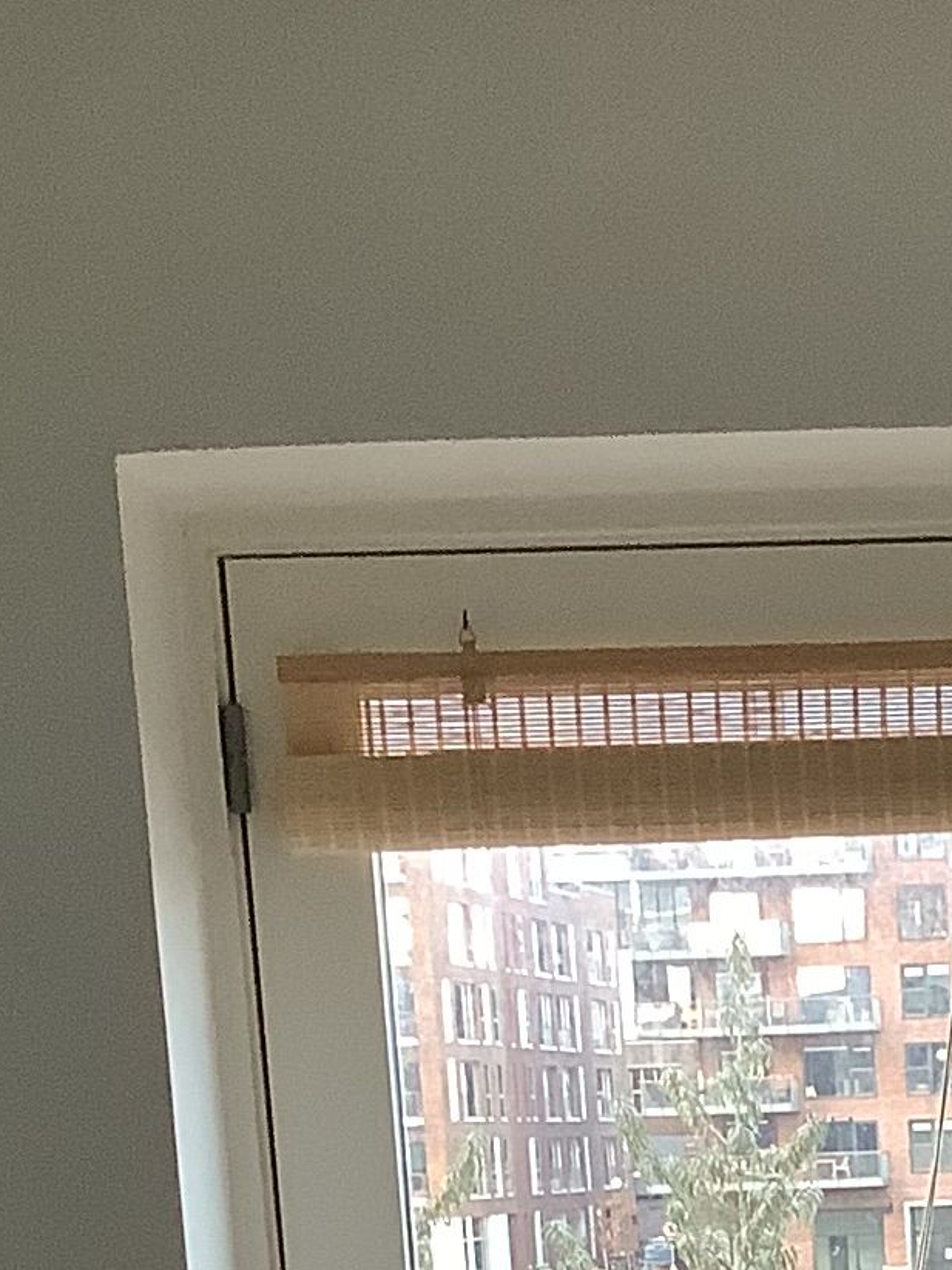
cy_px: 2211
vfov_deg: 14.3
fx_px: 4511
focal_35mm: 123
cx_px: 1177
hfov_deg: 11.8
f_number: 2.4
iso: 80
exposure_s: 1/50
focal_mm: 3.3
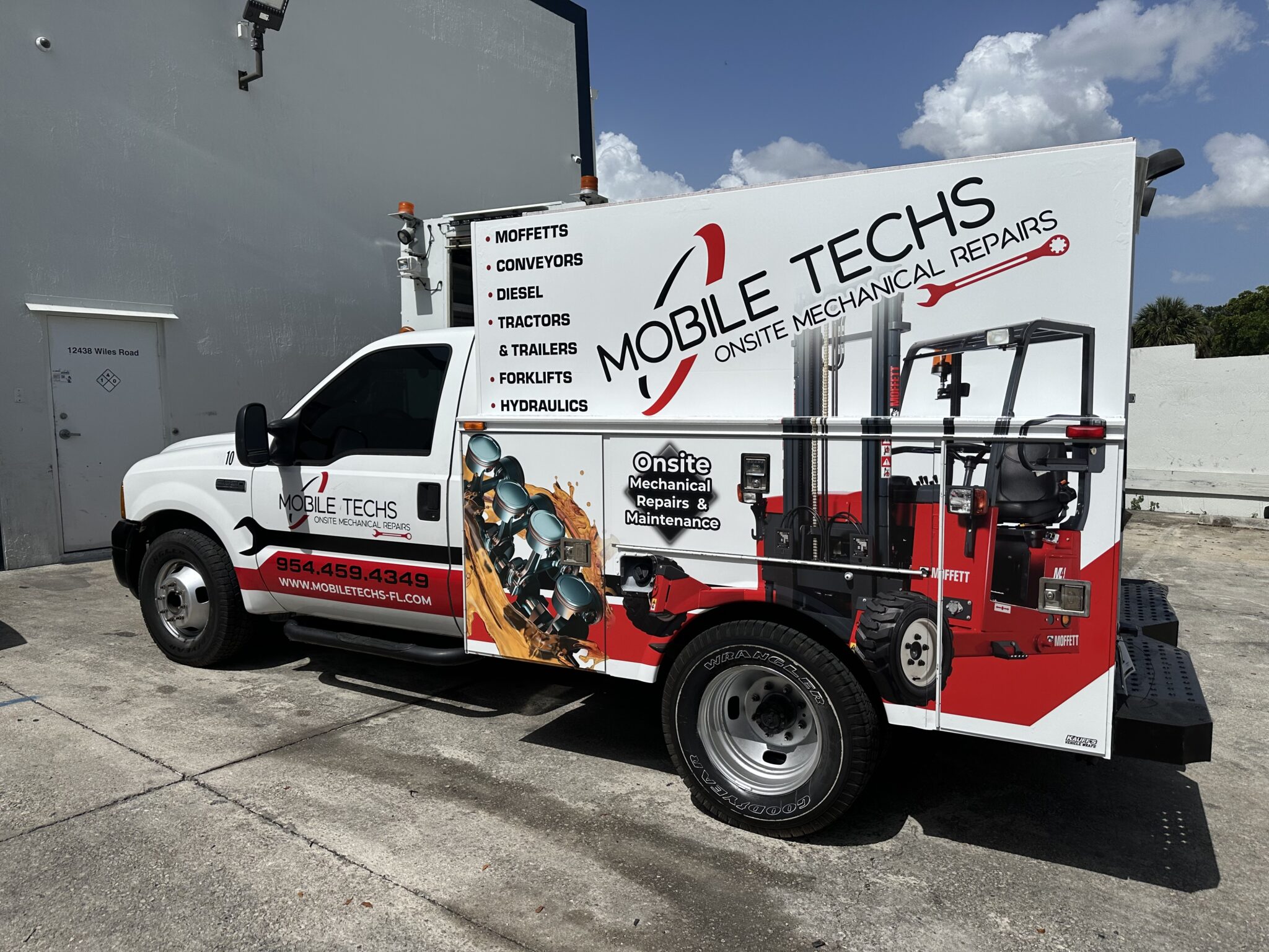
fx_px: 880
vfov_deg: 56.8
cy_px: 476
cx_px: 634
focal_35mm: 24
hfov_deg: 71.6
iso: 80
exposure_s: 1/13699
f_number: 1.78
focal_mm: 6.86
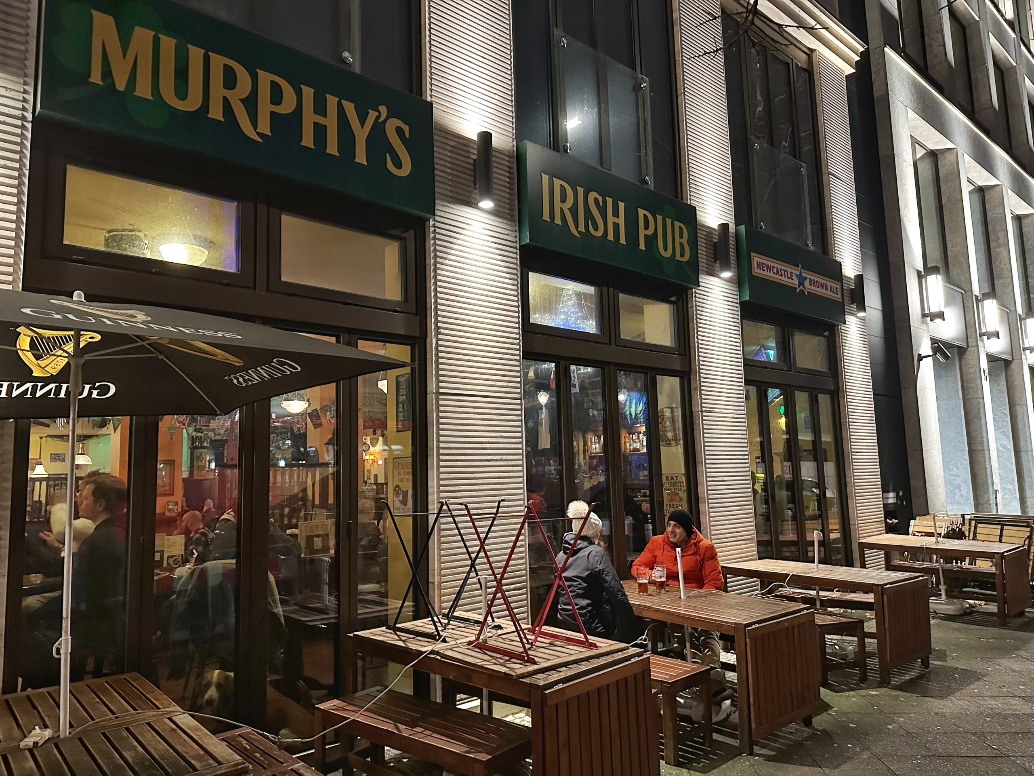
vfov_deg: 56.8
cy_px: 388
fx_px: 717
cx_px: 517
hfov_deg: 71.6
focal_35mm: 24
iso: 800
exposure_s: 1/33
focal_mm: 6.86
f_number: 1.78
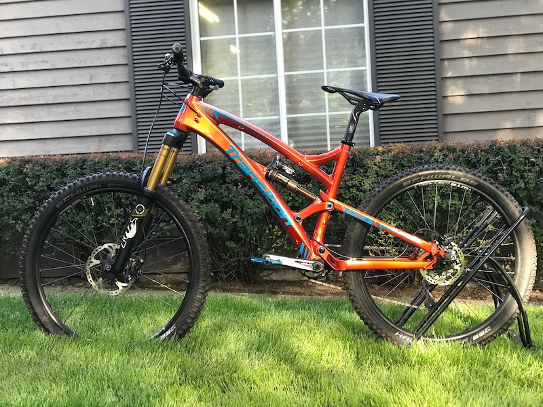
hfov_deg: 33.8
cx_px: 272
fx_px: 894
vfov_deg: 25.7
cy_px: 204
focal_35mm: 57
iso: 64
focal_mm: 6.6
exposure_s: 1/60
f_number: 2.8
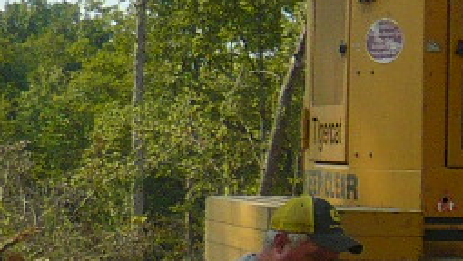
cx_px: 999
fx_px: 2482
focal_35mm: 202
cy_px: 34
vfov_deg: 6.0
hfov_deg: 9.7
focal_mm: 6.1
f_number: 2.8
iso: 100
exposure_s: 1/1000
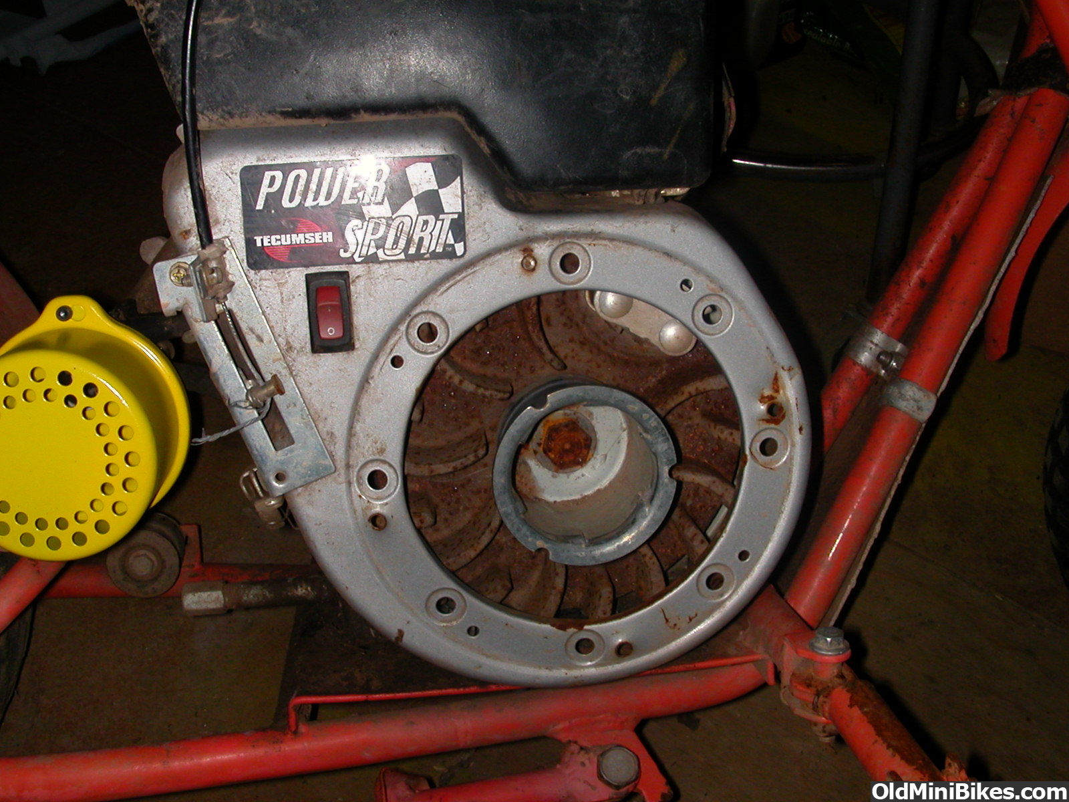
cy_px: 401
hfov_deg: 50.1
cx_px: 534
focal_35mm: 37
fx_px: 1143
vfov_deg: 38.7
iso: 100
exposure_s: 1/59.9
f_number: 4.5
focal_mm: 5.6
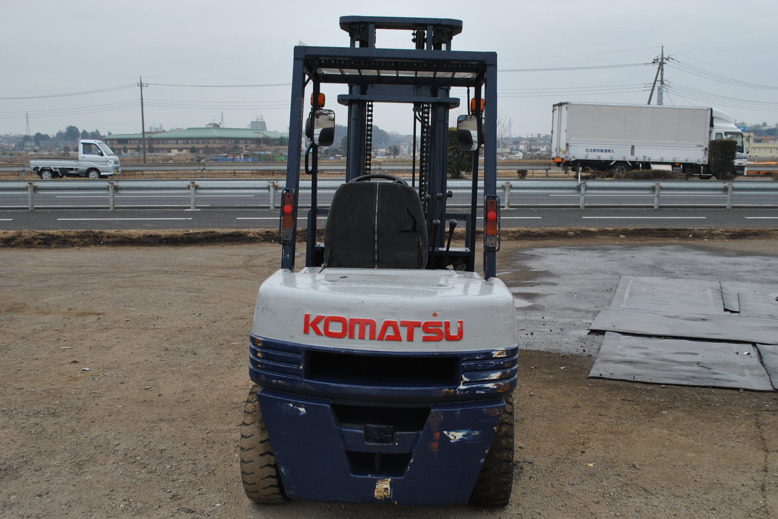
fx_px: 799
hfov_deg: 51.9
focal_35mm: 37
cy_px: 263
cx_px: 398
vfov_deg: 35.9
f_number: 5.6
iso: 100
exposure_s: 1/125
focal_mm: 24
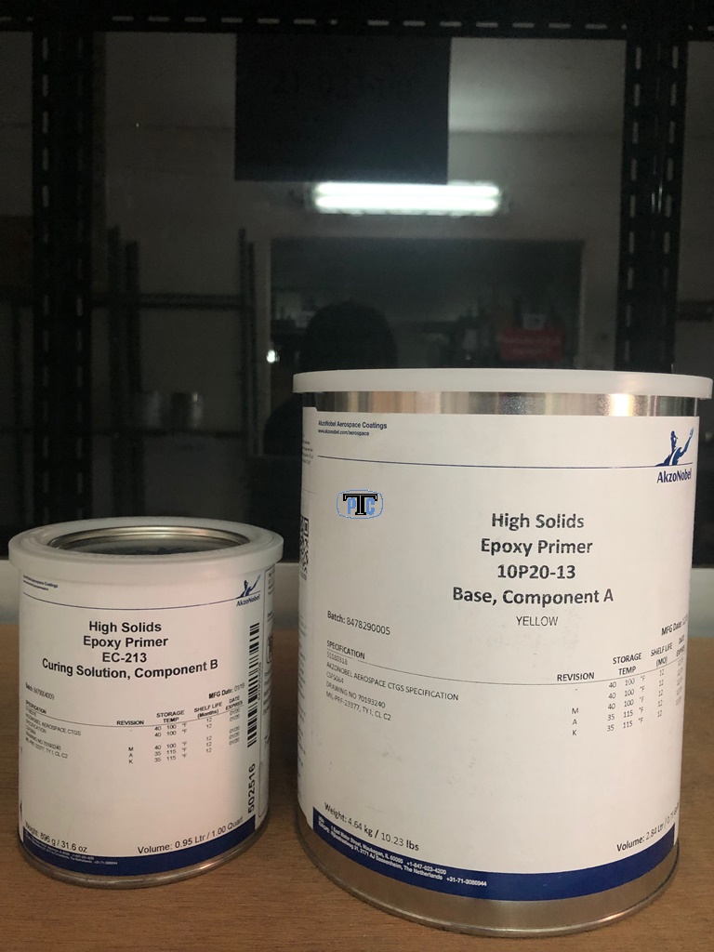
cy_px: 476
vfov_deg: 63.4
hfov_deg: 49.7
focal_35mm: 28
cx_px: 357
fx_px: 770
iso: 50
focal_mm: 4
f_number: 1.8
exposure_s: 1/15
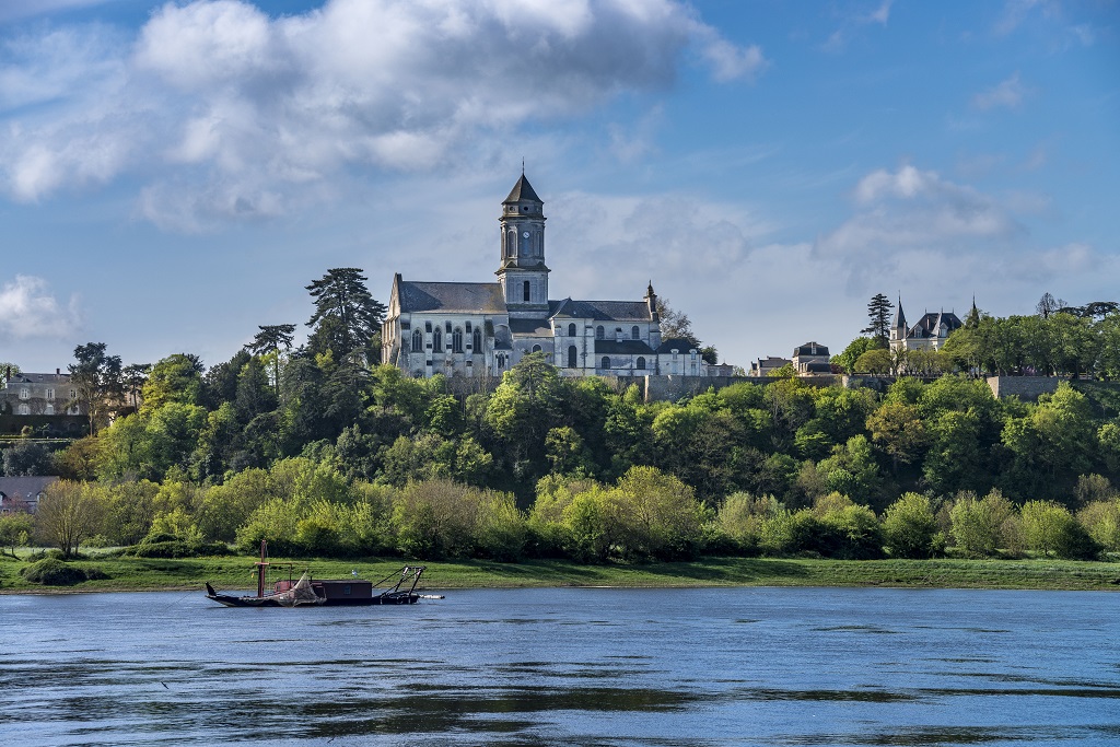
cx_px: 560
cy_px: 374
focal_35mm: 112
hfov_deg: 18.3
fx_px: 3485
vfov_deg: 12.2
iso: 200
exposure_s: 1/400
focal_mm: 112
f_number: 8
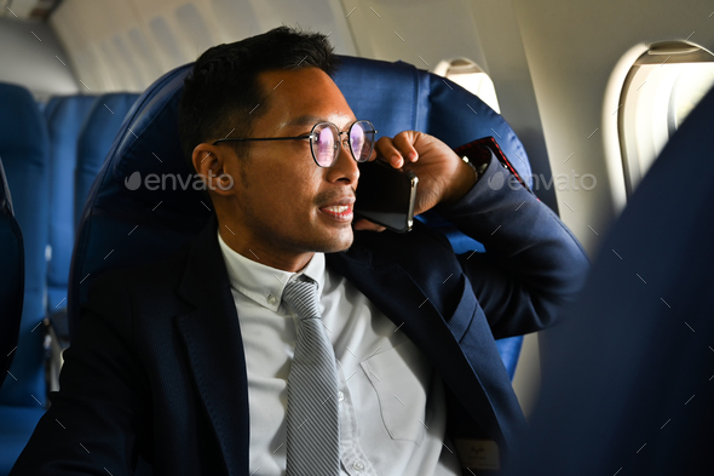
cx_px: 357
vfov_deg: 27.5
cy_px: 238
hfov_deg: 40.4
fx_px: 972
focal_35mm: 49
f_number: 4
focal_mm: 49
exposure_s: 1/125
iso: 400
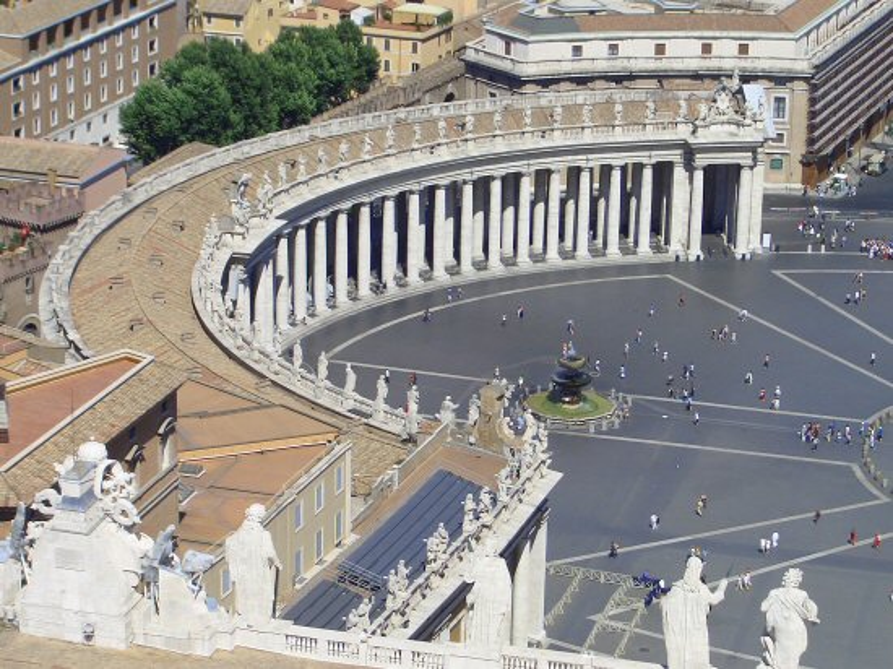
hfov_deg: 16.8
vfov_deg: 12.7
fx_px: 3017
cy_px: 334
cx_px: 446
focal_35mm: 117
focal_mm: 24
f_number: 8.4
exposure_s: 1/250
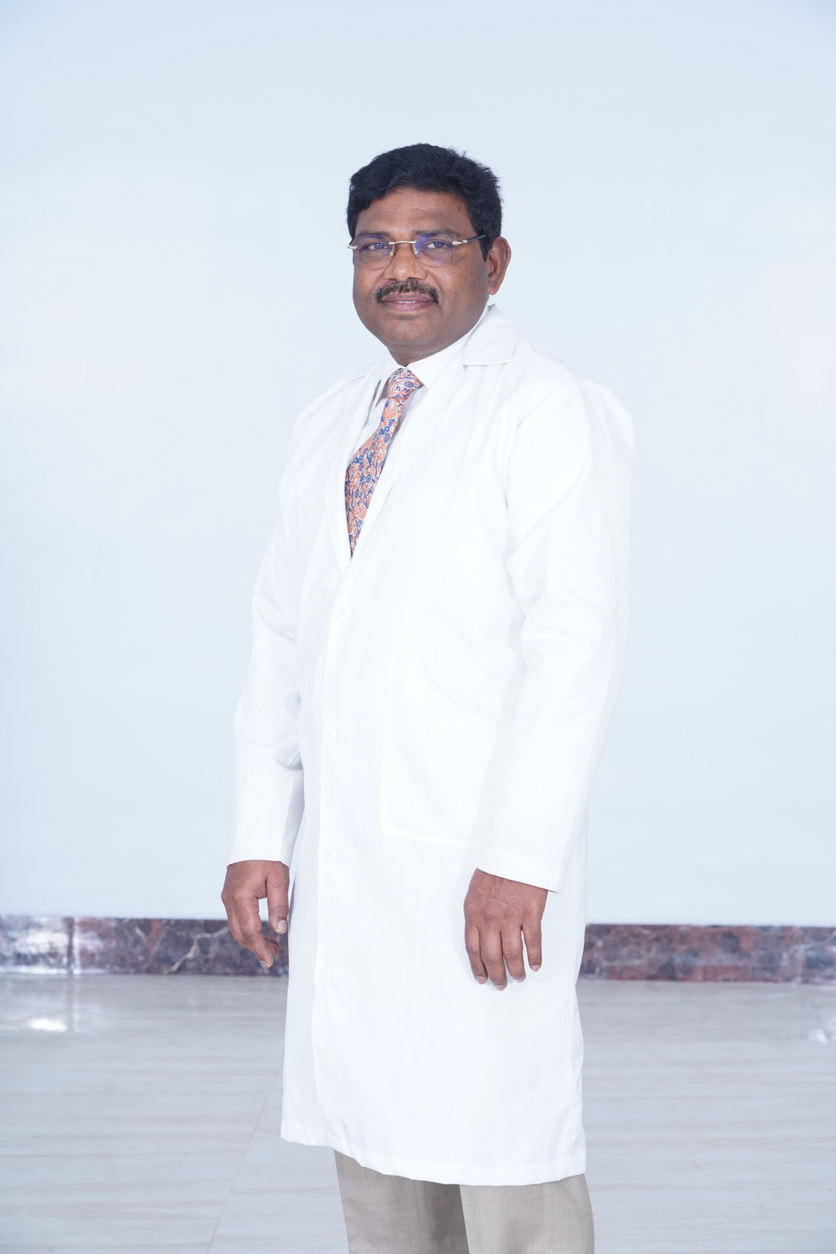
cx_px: 418
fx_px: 2995
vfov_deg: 23.6
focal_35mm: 86
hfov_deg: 15.9
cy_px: 627
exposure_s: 1/160
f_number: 9
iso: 500
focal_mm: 86
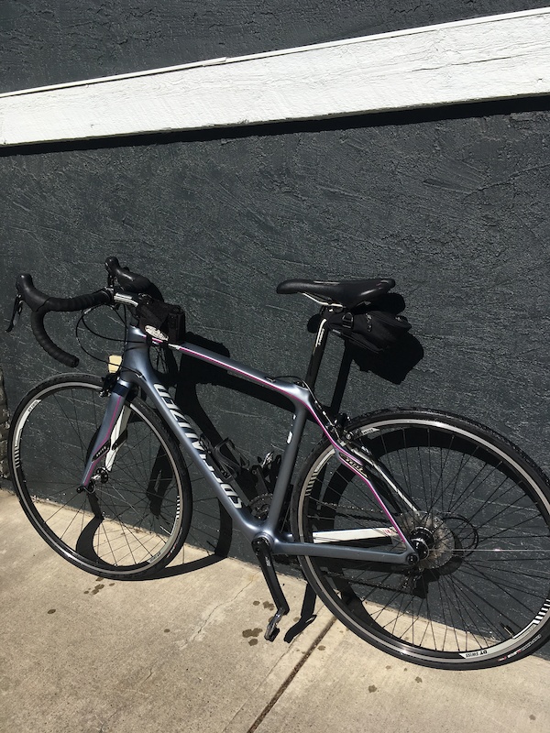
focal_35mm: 29
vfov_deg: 61.7
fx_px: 614
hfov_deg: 48.2
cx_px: 275
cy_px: 366
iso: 25
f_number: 2.2
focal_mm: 4.15
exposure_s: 1/2404
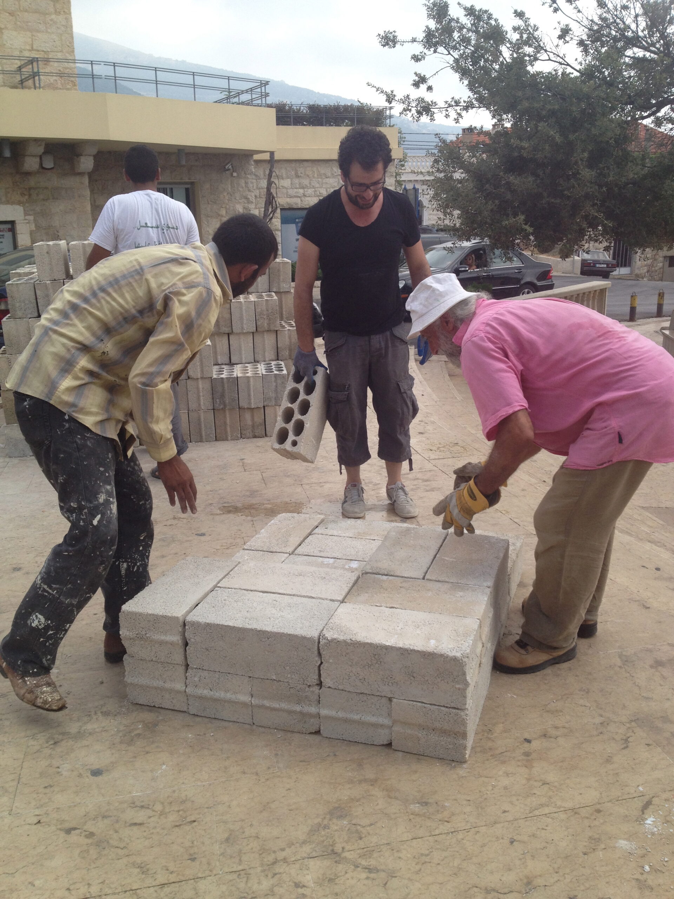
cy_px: 450
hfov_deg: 40.7
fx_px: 909
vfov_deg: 52.6
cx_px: 337
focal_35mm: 35
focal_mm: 4.28
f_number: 2.4
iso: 50
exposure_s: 1/849
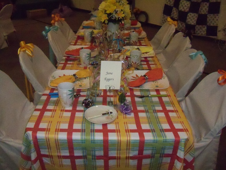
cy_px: 85
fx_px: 229
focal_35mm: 35
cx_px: 113
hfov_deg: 52.6
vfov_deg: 40.7
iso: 1600
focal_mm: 6.2
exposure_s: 1/500
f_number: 3.5
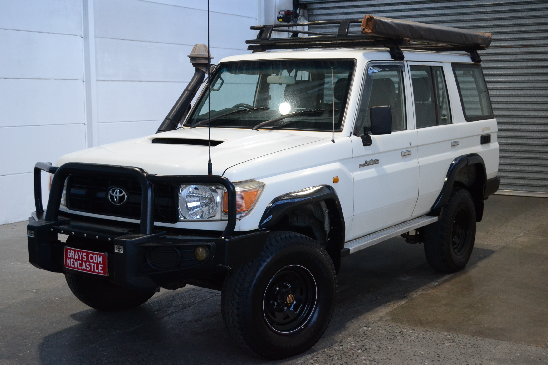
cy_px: 182
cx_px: 274
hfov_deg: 41.1
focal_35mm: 48
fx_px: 731
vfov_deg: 28.1
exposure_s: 1/250
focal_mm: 32
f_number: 4.8
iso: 1600
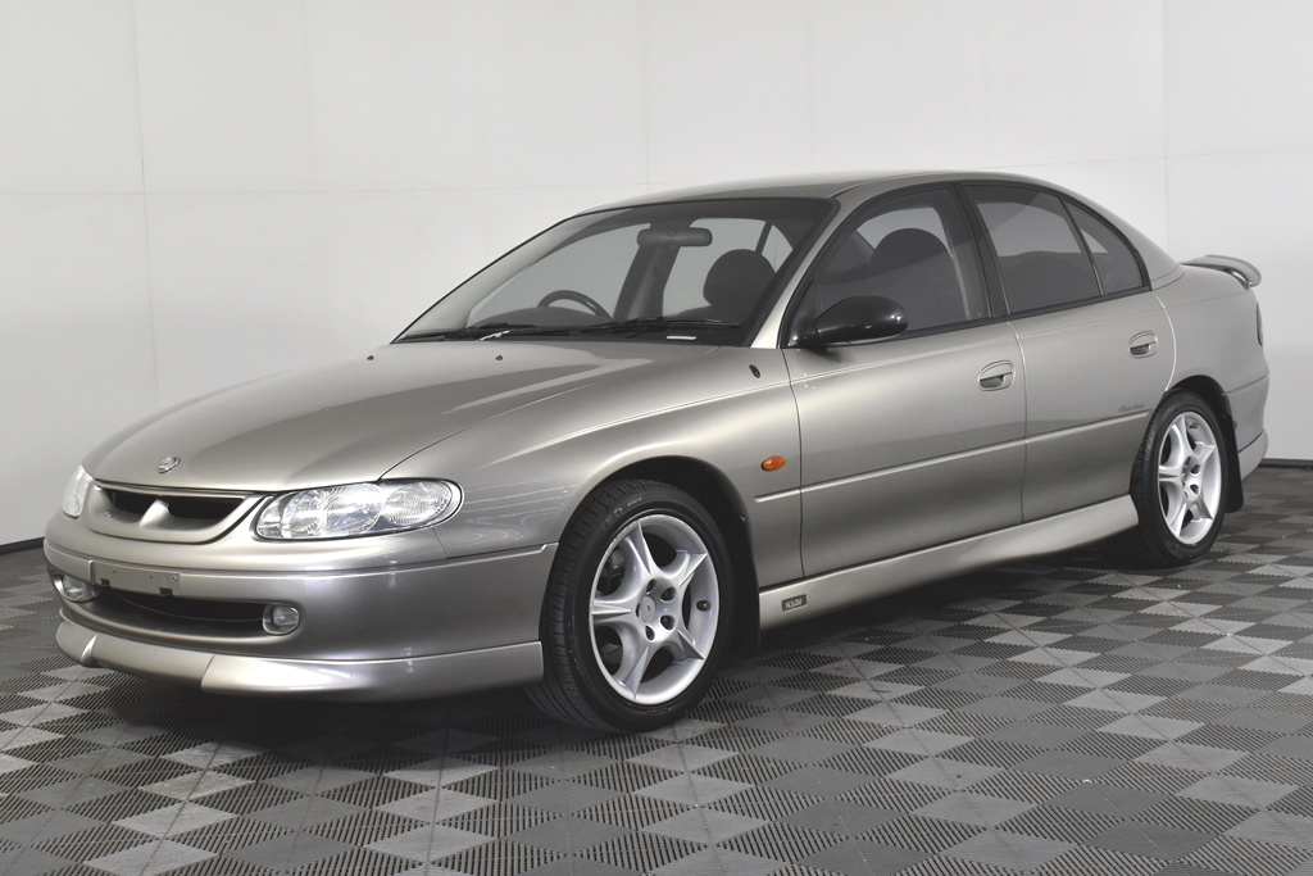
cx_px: 656
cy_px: 438
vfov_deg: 26.5
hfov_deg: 38.9
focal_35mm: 51
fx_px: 1860
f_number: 9
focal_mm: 34
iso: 1600
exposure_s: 1/320
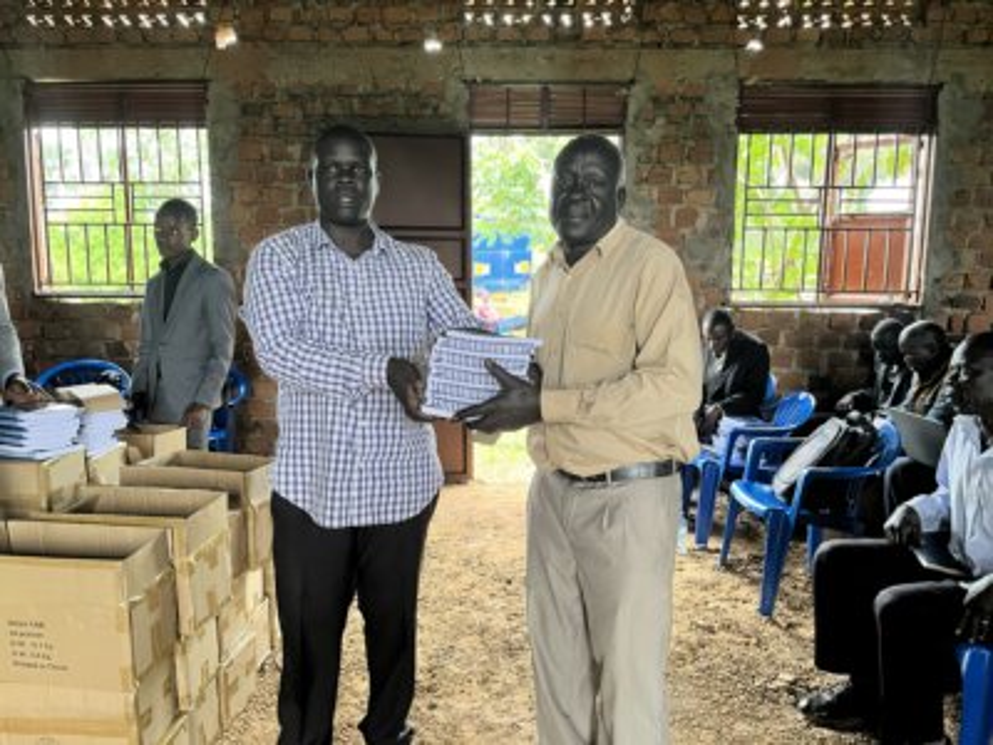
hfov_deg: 67.3
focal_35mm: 26
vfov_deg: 53.1
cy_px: 372
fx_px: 746
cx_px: 496
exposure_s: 1/90
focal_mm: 5.1
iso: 125
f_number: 1.6
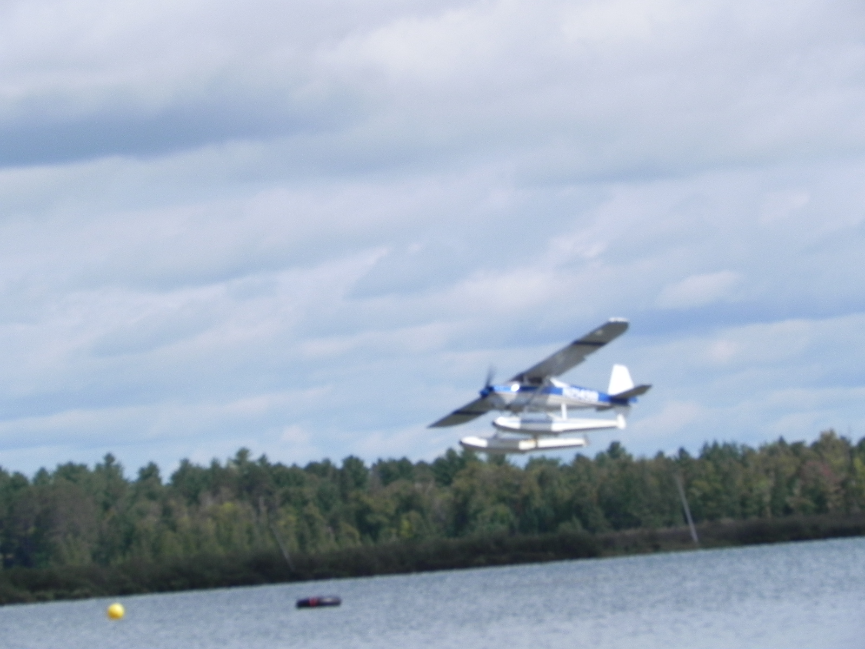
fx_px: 6172
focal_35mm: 247
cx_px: 432
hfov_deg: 8.0
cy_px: 324
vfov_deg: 6.0
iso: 160
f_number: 8
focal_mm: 44
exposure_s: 1/475
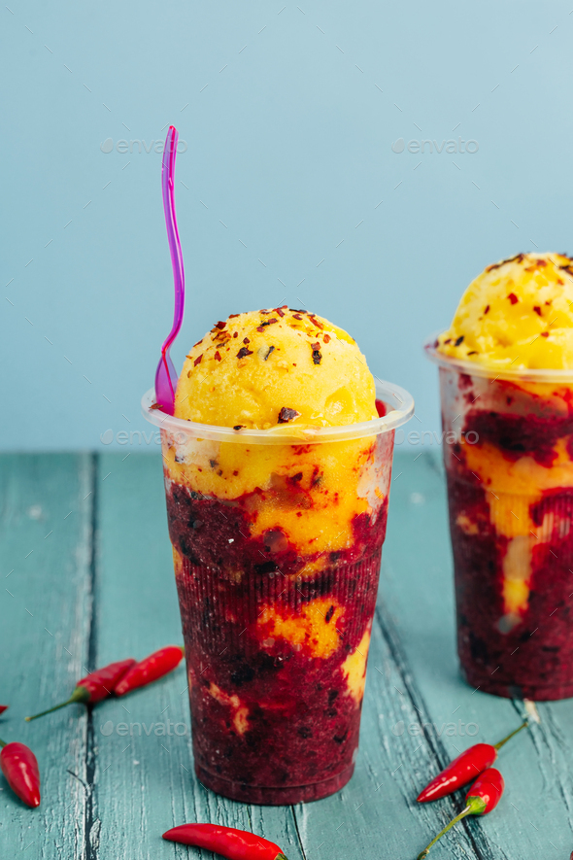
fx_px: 1671
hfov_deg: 19.5
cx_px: 286
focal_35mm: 70
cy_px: 430
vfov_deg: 28.8
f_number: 9
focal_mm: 70
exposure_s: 1/125
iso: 160
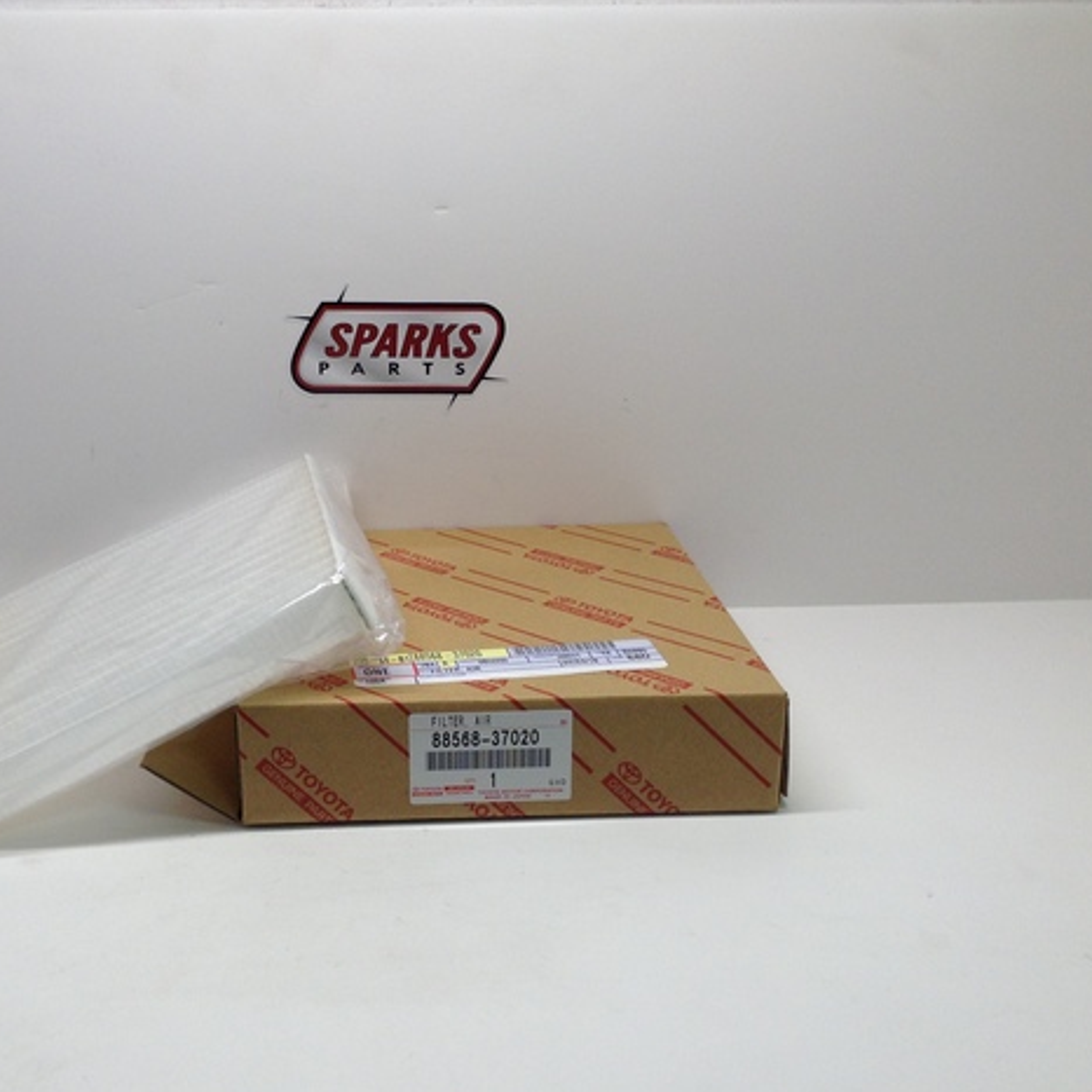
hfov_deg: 41.6
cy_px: 555
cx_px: 412
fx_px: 1428
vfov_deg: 41.9
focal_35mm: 40
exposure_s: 1/40
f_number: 2.4
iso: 32
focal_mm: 3.3
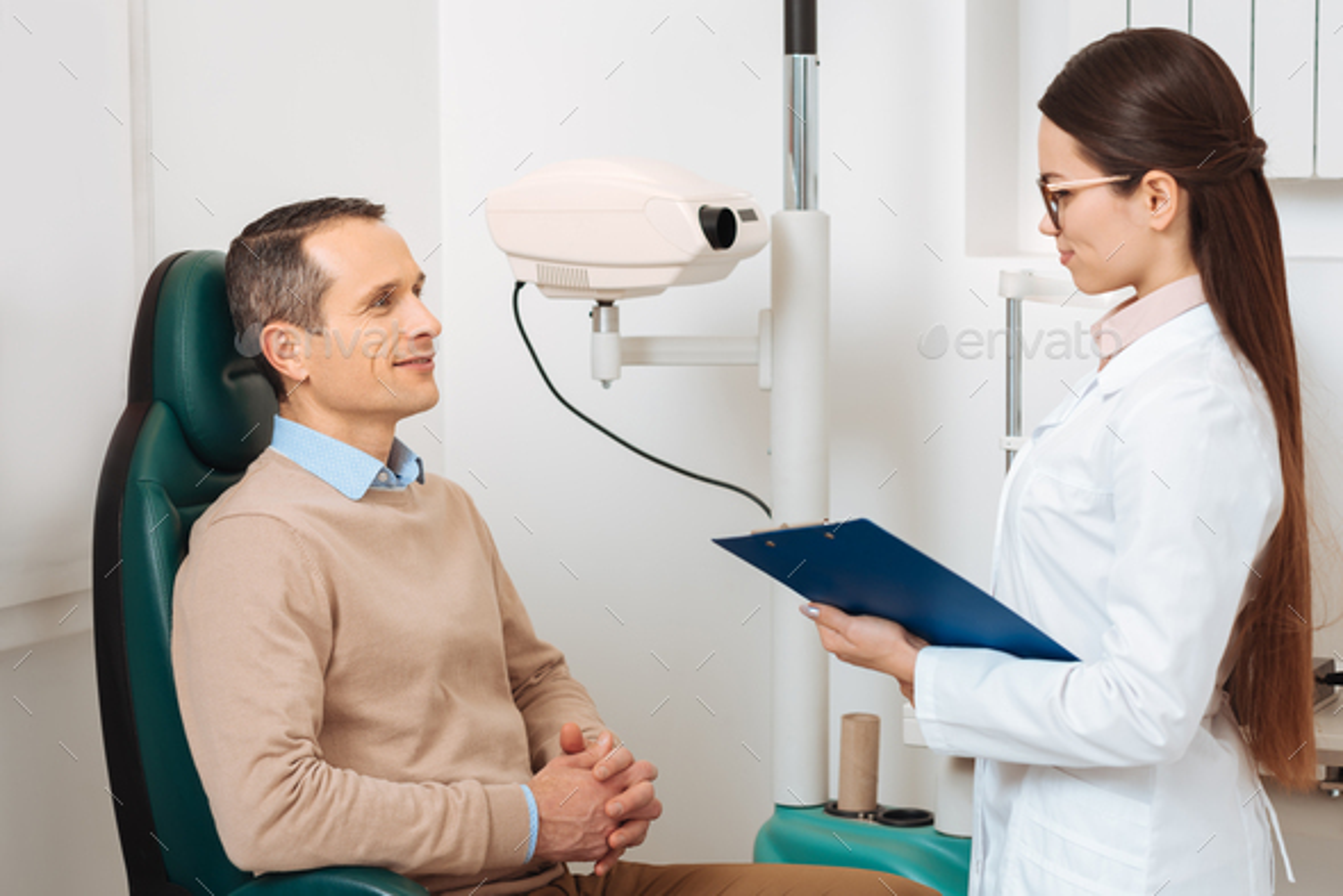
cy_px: 448
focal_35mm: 85
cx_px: 672
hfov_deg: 23.9
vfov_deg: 16.1
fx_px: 3172
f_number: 4
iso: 100
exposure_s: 1/160
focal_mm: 85
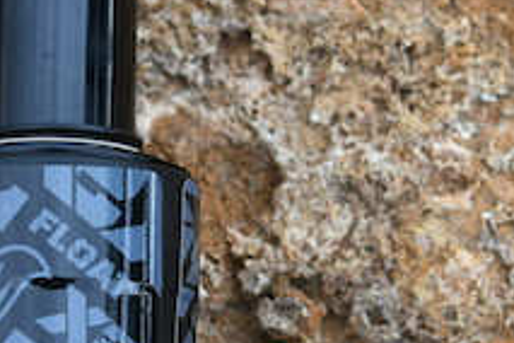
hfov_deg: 10.9
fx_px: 2684
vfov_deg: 7.3
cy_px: 207
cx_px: 36
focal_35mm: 188
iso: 400
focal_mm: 50
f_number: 5
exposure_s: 1/60
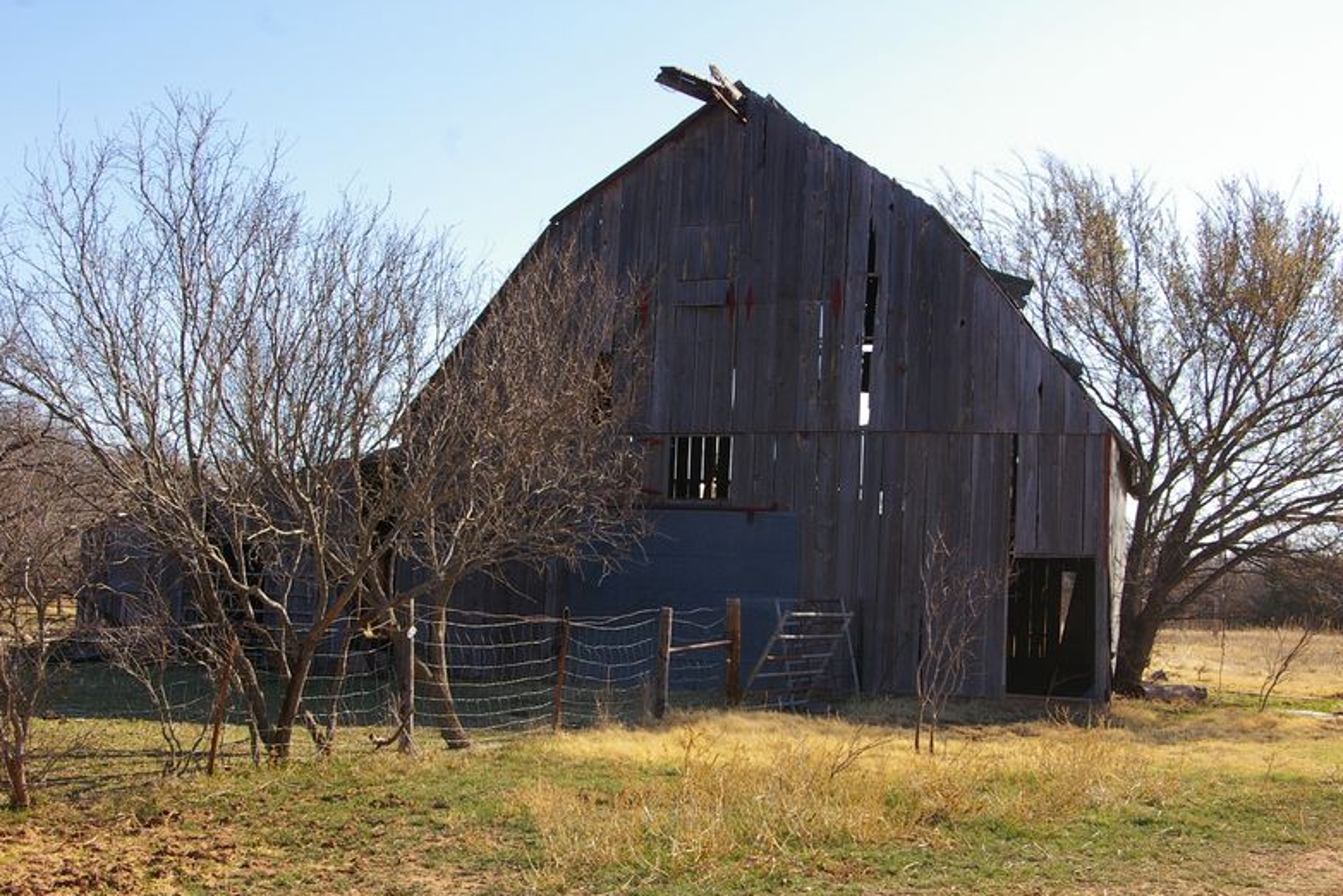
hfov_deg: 41.5
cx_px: 658
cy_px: 455
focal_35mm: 48
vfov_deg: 28.4
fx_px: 1773
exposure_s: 1/250
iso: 200
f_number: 8
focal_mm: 31
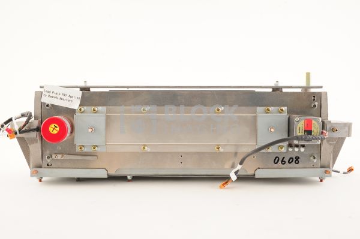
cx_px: 180
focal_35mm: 50
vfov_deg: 26.9
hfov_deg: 39.6
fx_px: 500
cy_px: 120
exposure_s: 1/125
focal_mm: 50
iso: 1600
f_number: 9
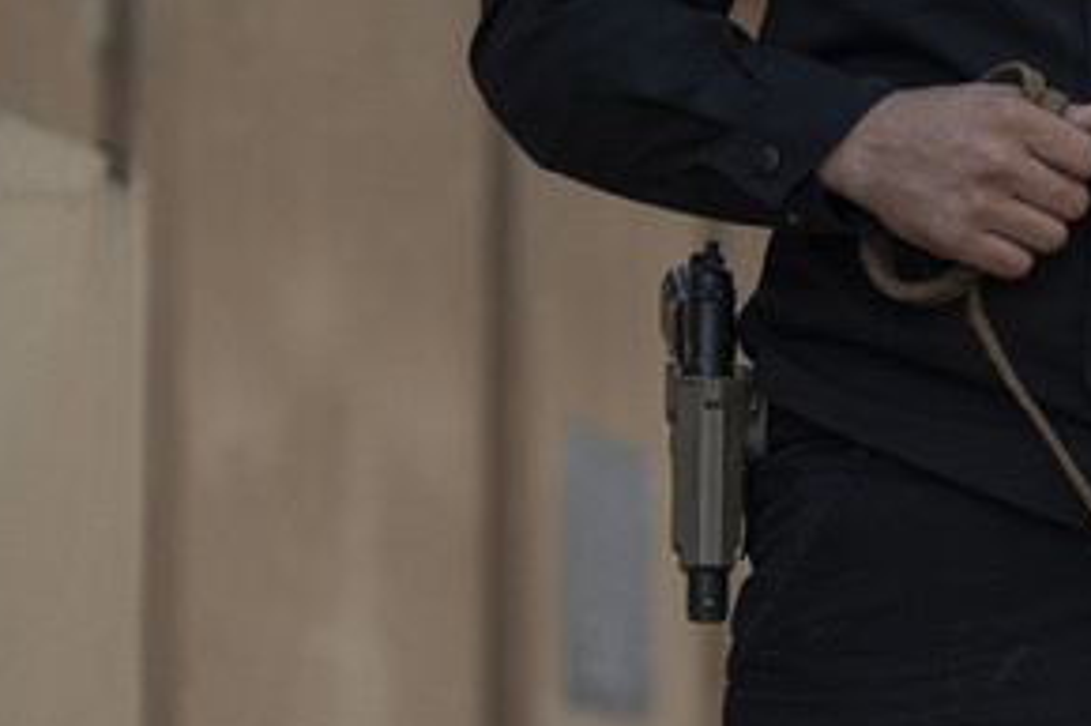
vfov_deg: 7.1
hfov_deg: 9.9
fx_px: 5845
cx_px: 2133
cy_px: 581
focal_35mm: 193
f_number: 1.4
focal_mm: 35
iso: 160
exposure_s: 1/8000
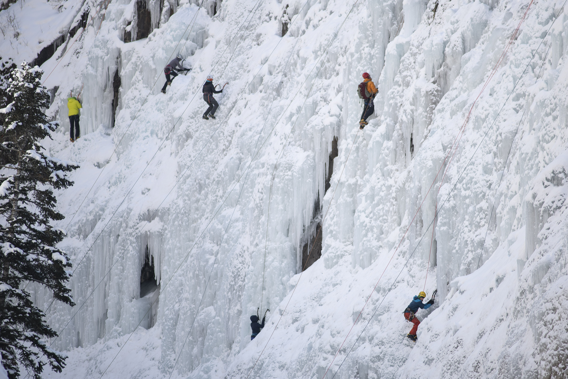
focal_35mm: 300
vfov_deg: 4.6
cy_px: 190
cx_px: 284
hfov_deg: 6.9
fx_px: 4733
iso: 200
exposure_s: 1/1000
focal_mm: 300
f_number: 4.5
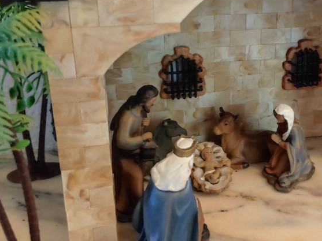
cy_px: 66
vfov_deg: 29.8
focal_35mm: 48
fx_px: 446
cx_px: 252
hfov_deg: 38.4
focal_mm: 4.7
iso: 3097
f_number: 1.79
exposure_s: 1/17
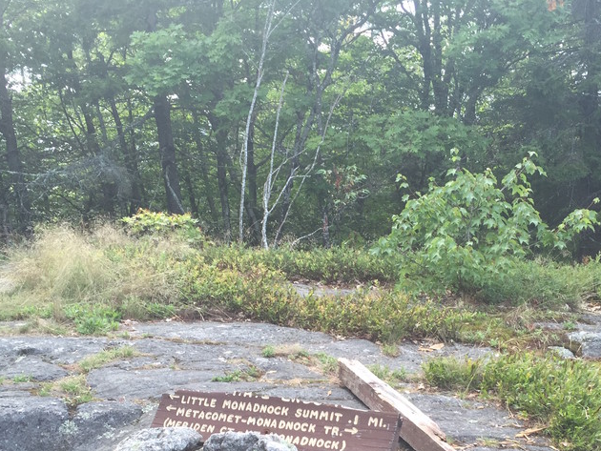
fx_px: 799
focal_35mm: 46
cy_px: 356
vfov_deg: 30.8
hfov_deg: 41.1
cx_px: 344
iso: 32
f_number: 2.2
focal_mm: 4.15
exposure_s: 1/169
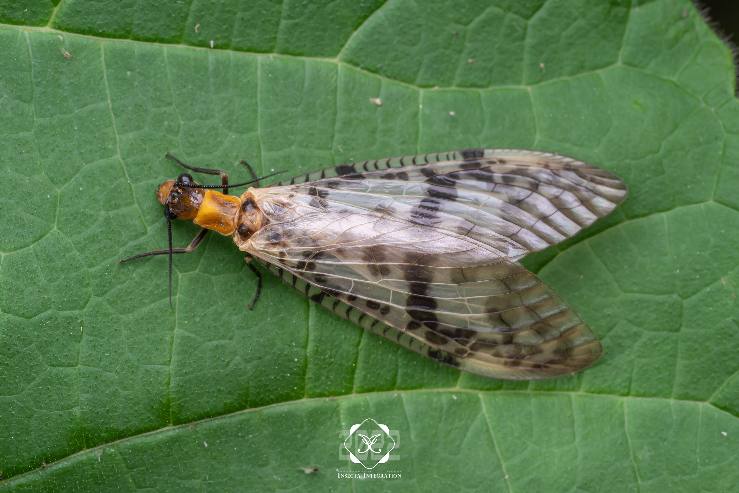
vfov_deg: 13.0
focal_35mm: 105
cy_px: 246
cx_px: 370
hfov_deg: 19.5
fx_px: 2155
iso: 200
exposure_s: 1/200
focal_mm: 105
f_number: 14
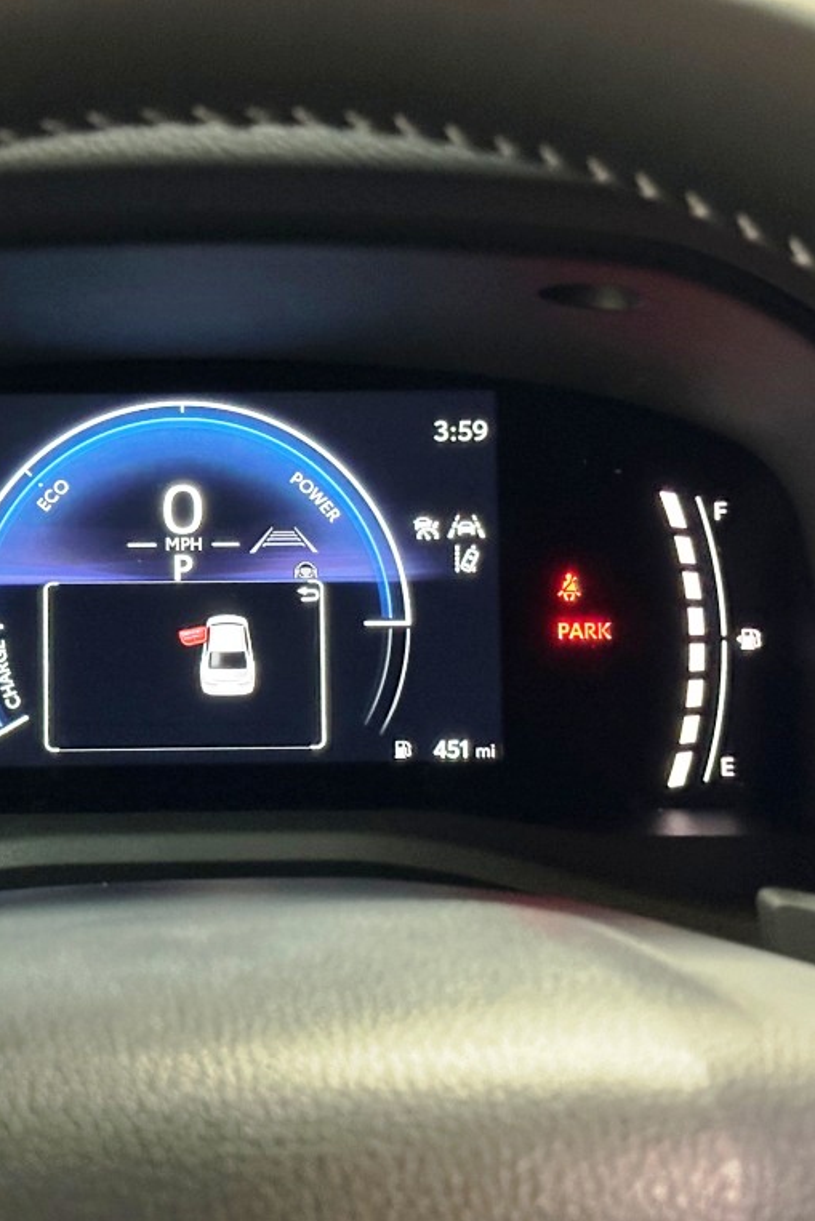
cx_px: 202
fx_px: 2274
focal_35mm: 67
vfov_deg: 30.1
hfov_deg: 20.2
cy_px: 610
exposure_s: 1/24
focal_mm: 6.86
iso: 640
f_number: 1.78
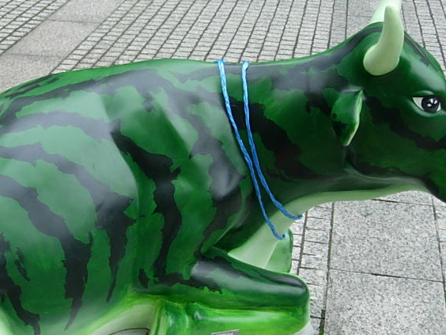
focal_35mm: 69
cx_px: 107
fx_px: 889
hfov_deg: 27.7
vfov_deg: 21.2
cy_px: 243
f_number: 2.8
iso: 64
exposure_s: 1/264
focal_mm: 7.8
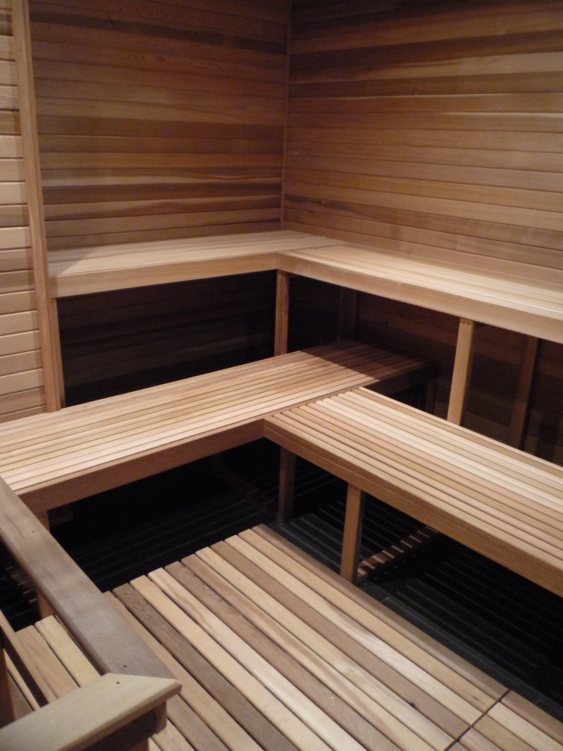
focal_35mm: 30
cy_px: 376
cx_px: 282
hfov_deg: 46.8
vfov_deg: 60.0
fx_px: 651
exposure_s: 1/8
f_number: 3.3
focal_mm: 5.2
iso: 400
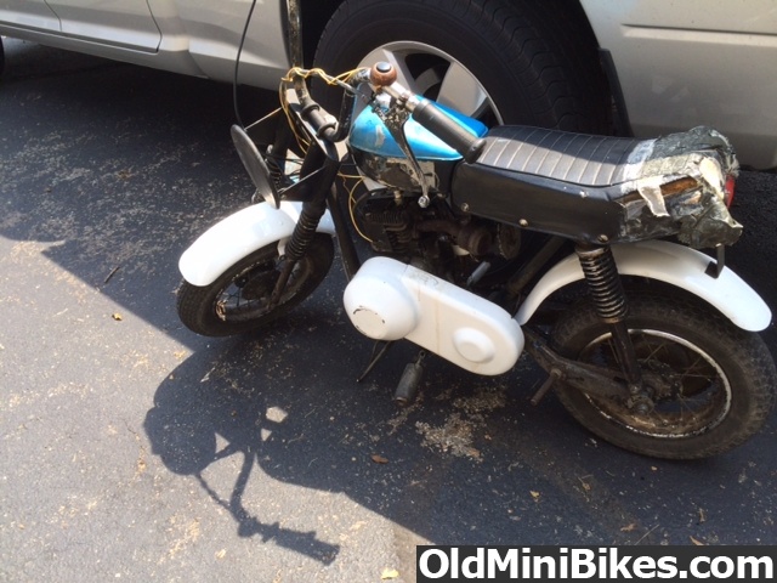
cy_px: 292
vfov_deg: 46.8
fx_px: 673
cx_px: 388
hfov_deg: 60.0
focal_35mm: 30
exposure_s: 1/562
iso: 40
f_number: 2.2
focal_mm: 4.12
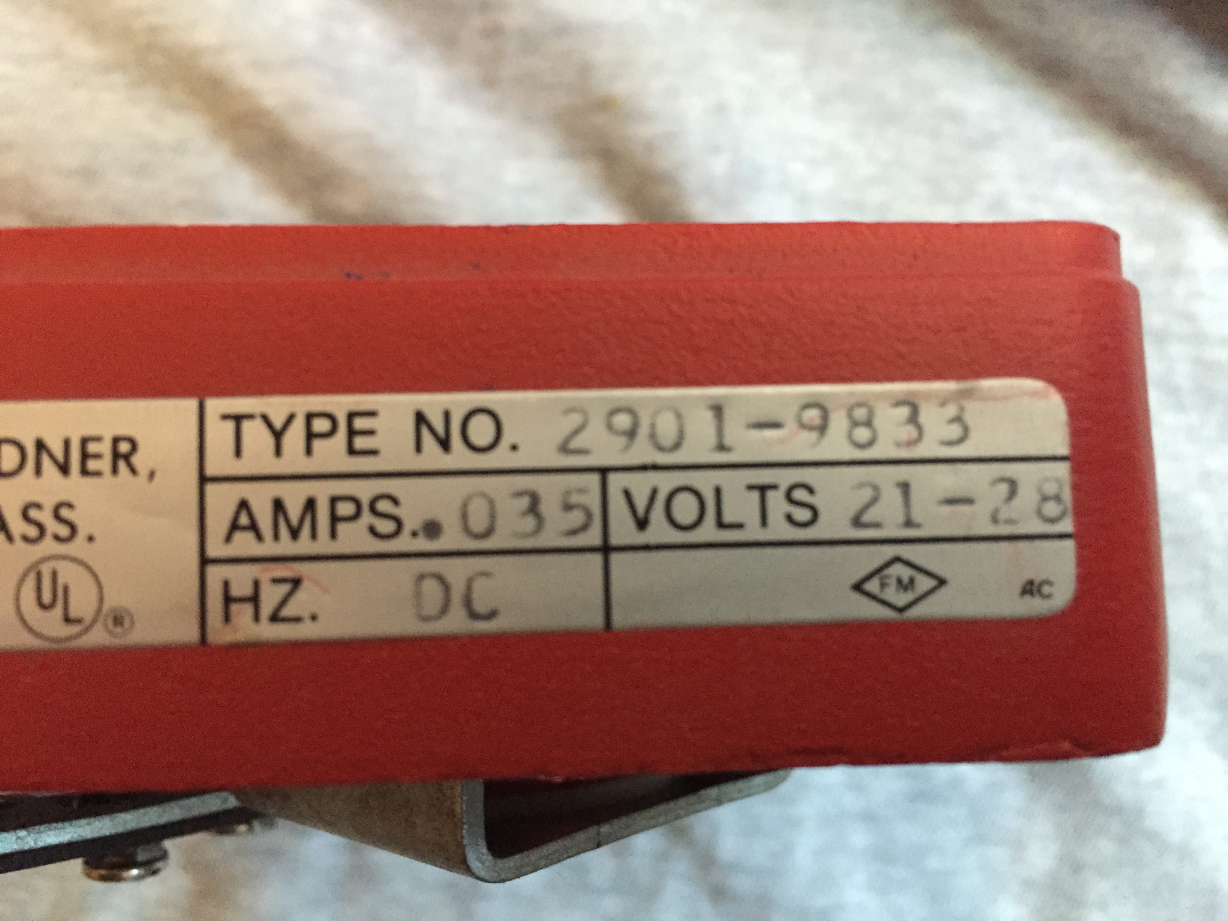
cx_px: 614
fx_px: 1029
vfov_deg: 48.2
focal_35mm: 29
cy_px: 460
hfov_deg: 61.7
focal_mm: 4.15
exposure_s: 1/15
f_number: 2.2
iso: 400
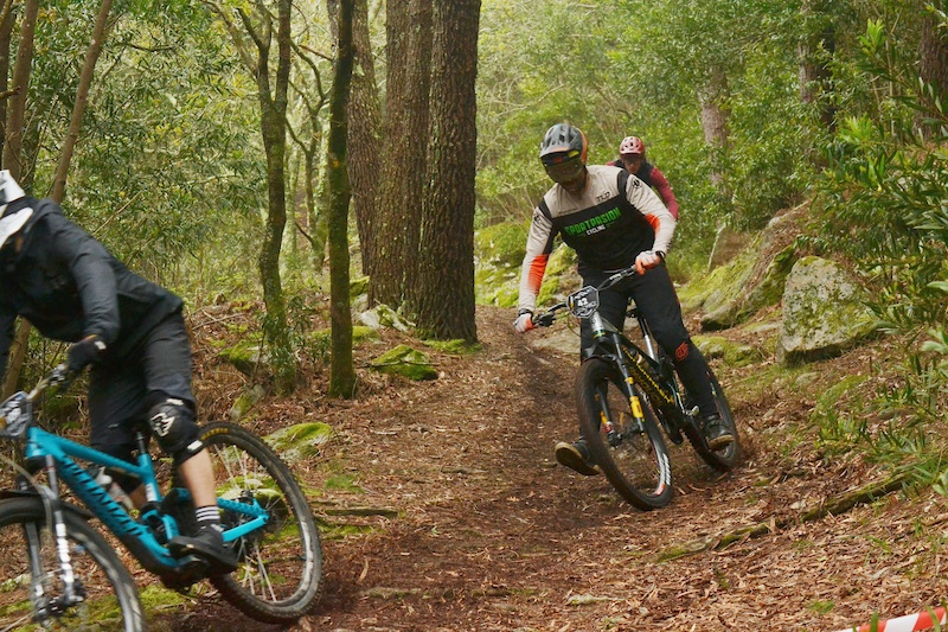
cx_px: 474
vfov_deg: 13.0
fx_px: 2764
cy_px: 316
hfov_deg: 19.5
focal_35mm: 105
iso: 800
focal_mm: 70
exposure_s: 1/250
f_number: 8
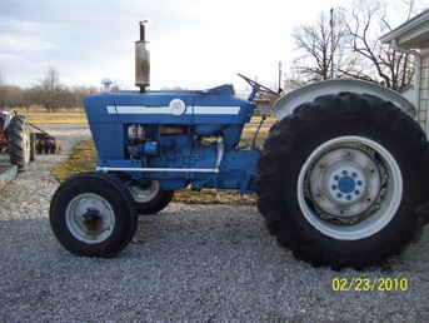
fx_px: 447
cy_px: 162
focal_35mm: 36
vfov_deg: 39.7
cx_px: 214
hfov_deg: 51.3
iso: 80
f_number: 2.7
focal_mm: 6
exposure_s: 1/320
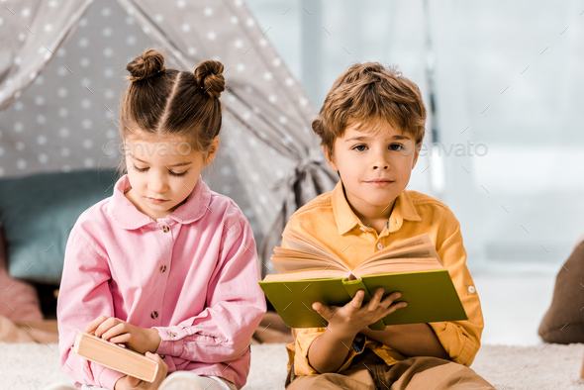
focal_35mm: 135
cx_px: 292
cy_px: 195
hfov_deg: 15.2
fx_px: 2191
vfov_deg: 10.2
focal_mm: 135
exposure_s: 1/160
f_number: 4
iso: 160
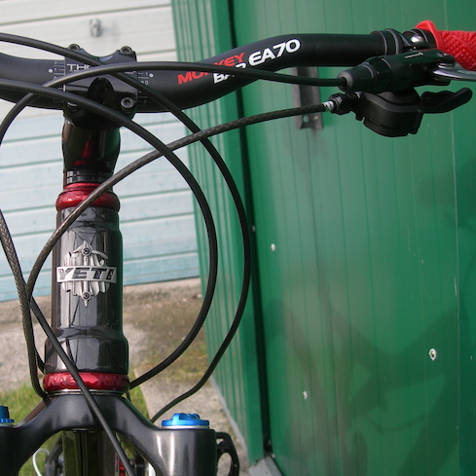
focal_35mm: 55
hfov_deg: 30.4
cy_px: 271
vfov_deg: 31.0
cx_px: 100
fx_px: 856
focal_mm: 7.8
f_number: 2.8
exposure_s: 1/210
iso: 50
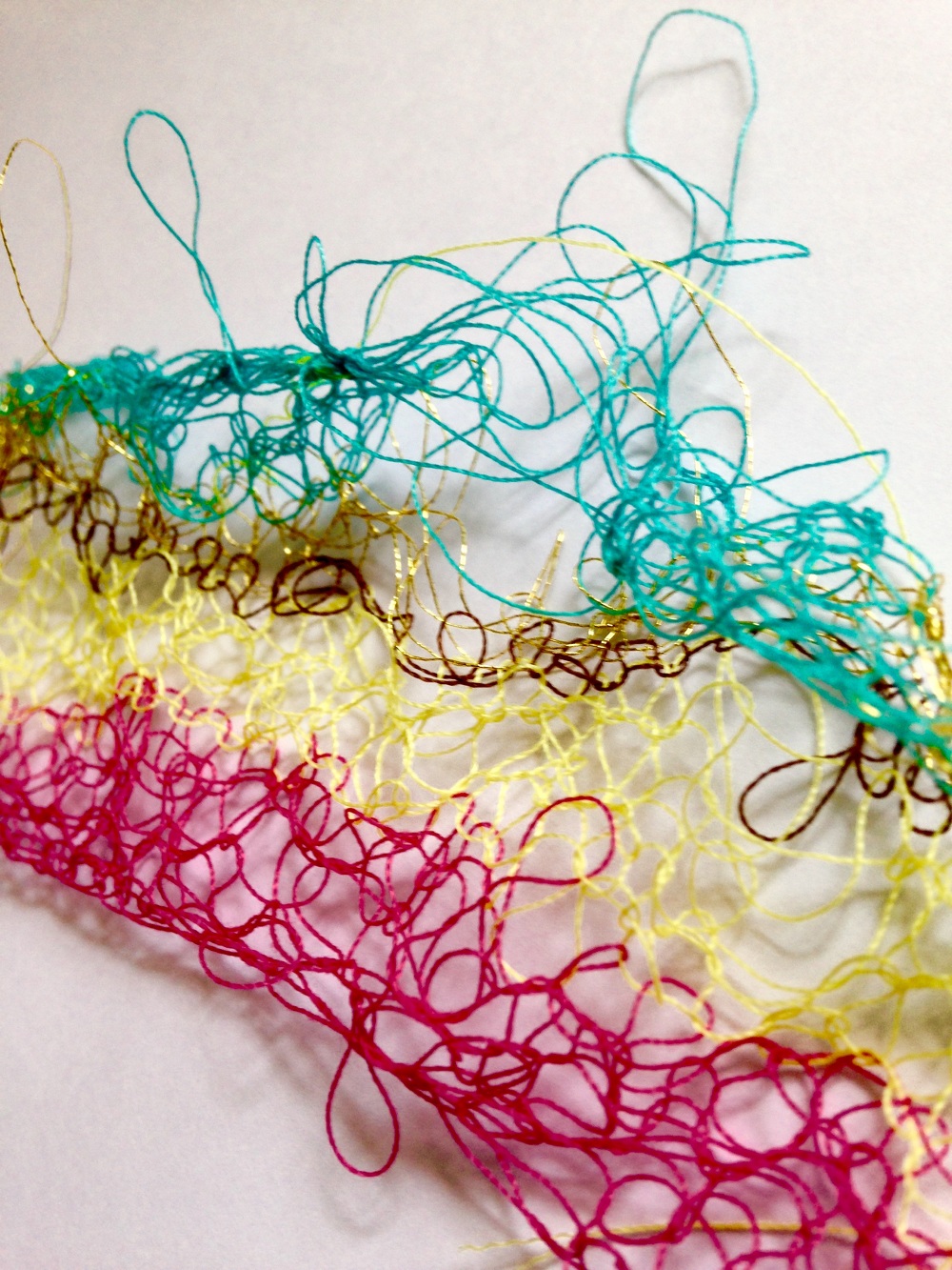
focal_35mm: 33
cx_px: 476
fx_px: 1210
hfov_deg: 43.0
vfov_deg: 55.3
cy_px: 635
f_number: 2.4
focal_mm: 4.12
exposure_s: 1/24
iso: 50
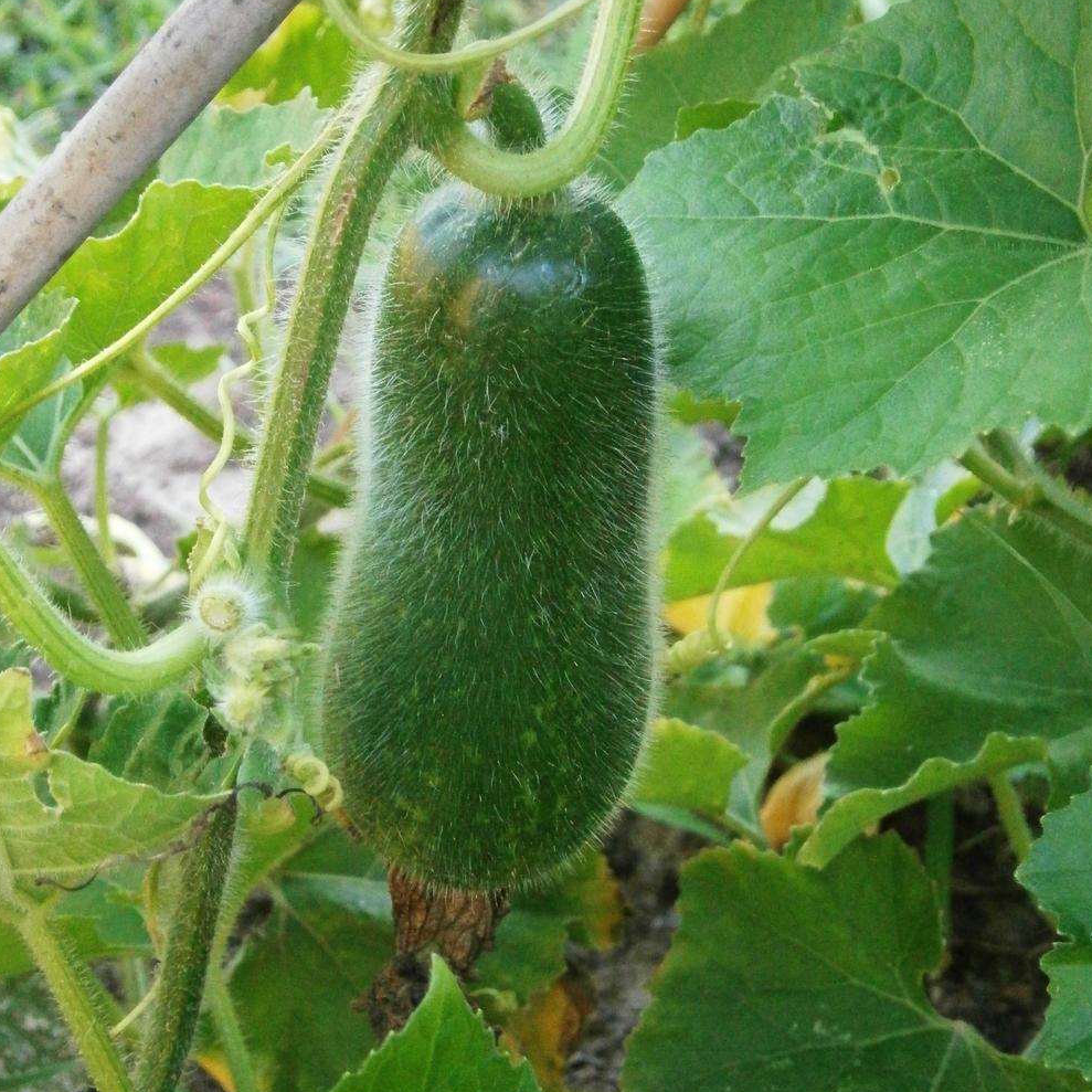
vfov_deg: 30.6
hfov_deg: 30.6
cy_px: 532
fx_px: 1999
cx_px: 545
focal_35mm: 56
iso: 800
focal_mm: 8.3
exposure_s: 1/125
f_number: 3.4
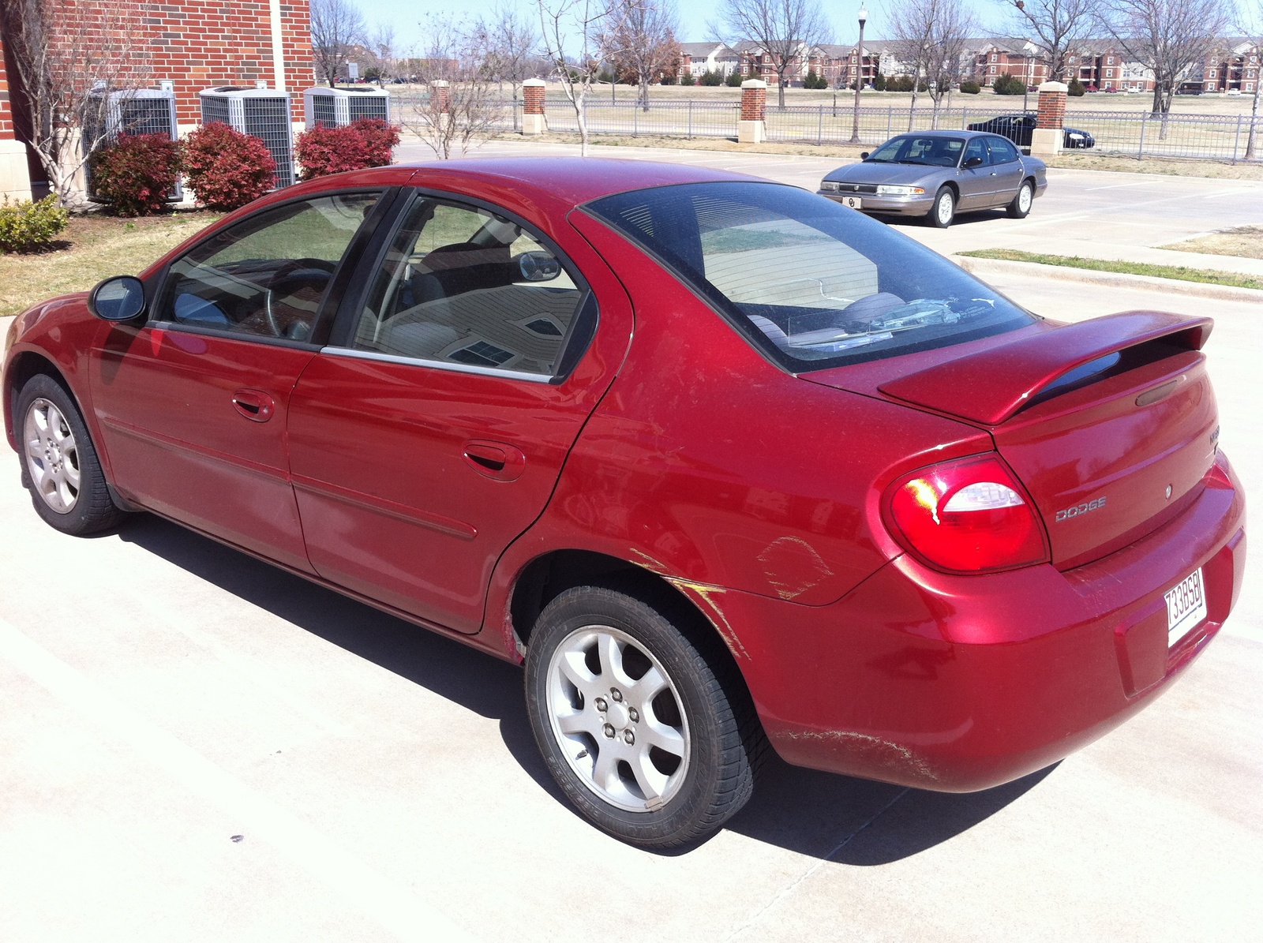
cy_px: 472
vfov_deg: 40.6
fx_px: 1275
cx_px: 632
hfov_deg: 52.7
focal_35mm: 35
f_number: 2.8
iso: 80
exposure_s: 1/838
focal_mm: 3.85
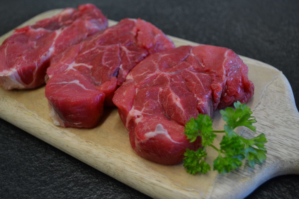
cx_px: 150
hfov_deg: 46.4
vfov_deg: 31.9
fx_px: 349
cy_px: 100
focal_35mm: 42
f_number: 4.5
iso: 400
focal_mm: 28
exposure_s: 1/50
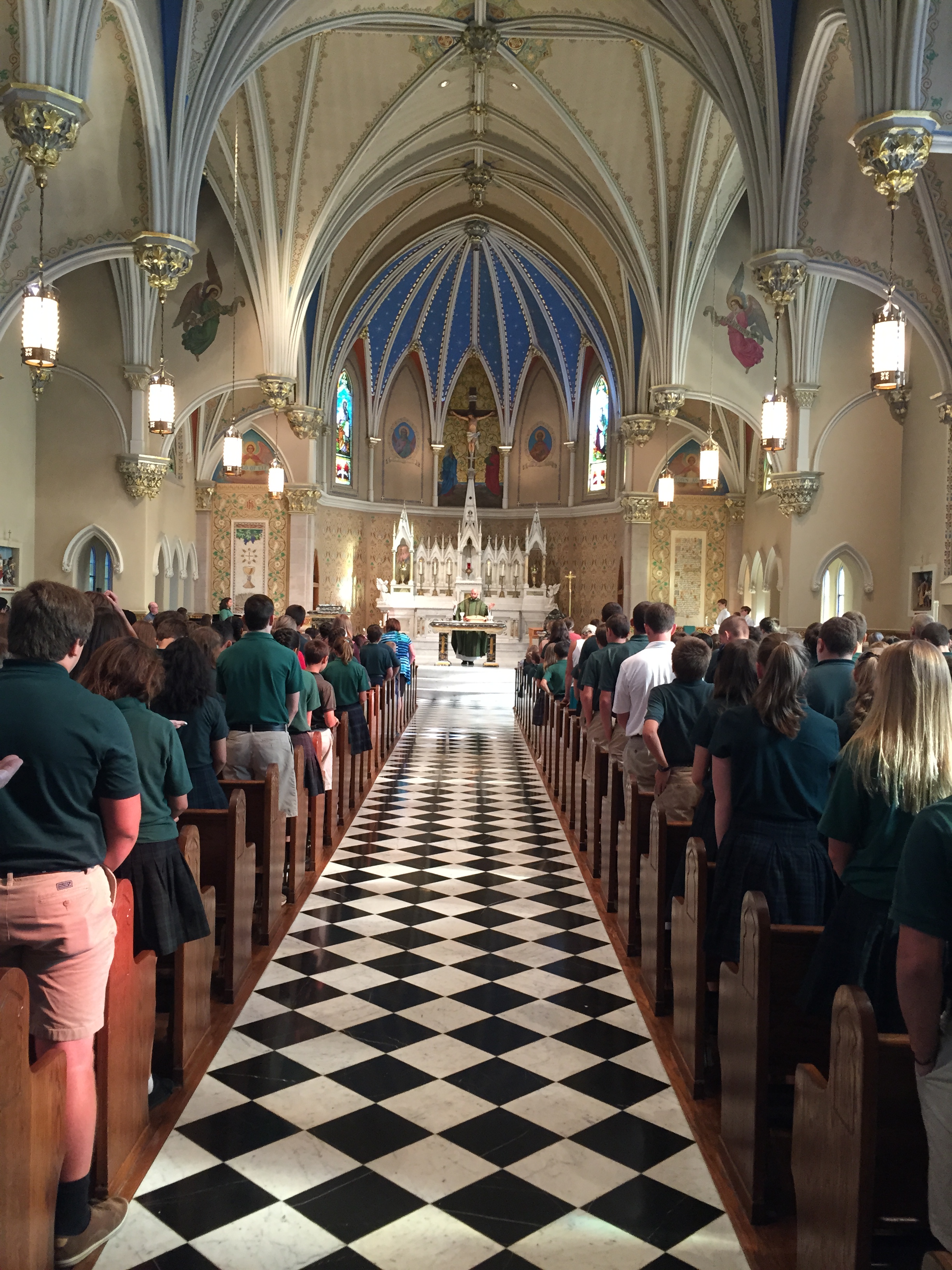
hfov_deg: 48.2
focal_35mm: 29
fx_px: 1063
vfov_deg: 61.7
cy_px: 635
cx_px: 476
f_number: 2.2
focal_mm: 4.15
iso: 125
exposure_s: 1/30
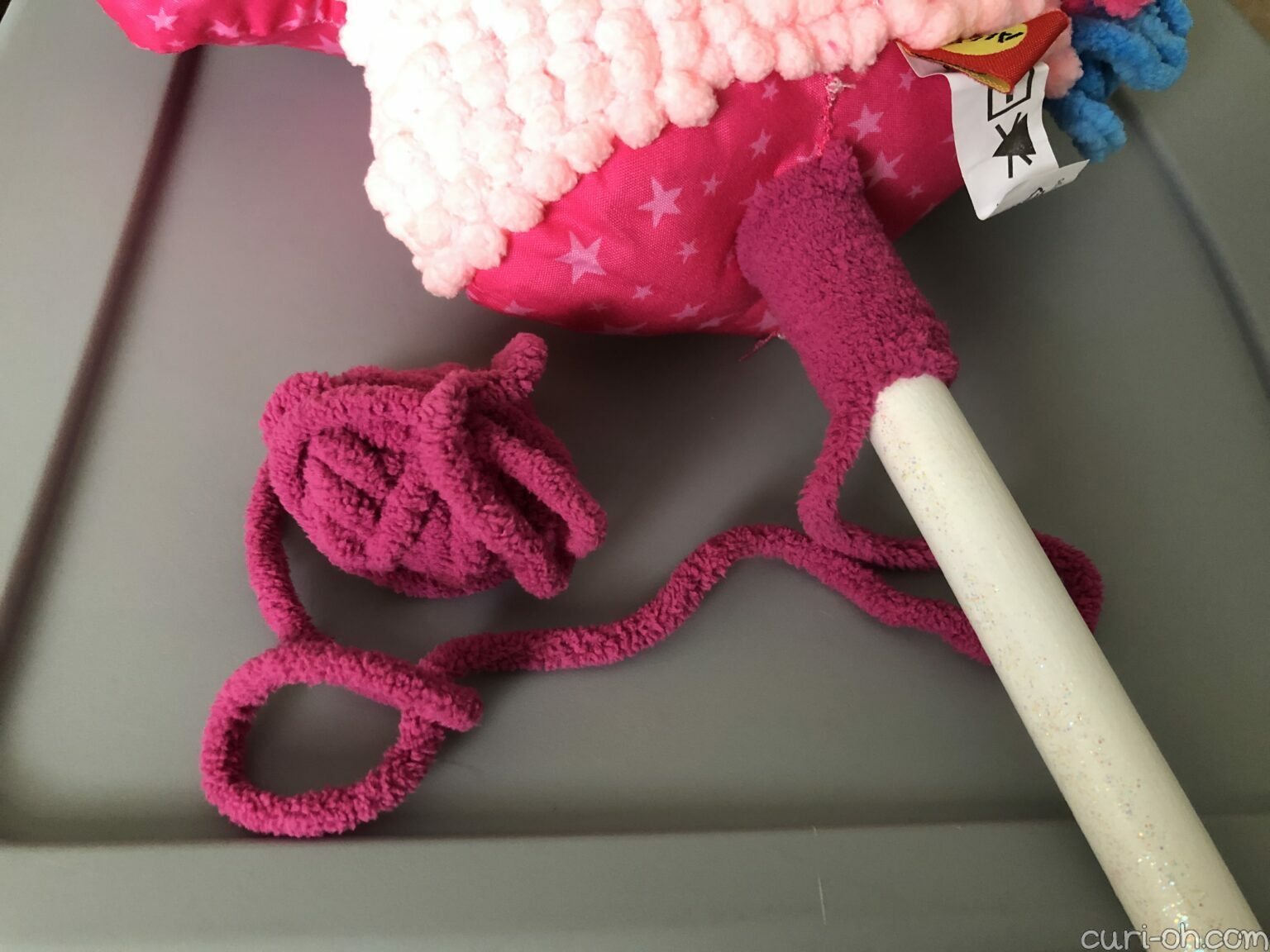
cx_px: 635
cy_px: 476
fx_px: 1027
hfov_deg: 63.4
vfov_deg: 49.7
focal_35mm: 28
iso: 100
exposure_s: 1/15
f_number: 1.8
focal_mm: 3.99
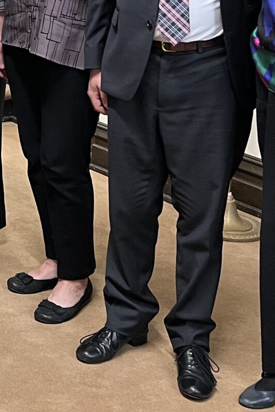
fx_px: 985
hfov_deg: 14.7
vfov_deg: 22.4
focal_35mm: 86
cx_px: -150
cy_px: -33
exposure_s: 1/60
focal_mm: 5.7
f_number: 1.5
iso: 200
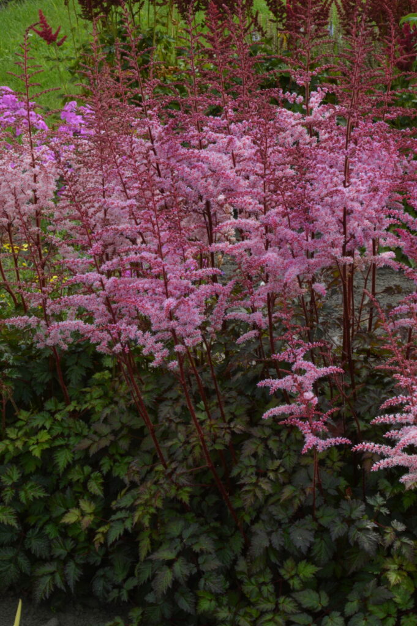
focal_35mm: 105
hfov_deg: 13.0
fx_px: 1827
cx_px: 208
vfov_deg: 19.5
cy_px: 313
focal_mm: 70
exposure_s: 1/50
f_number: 20
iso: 200
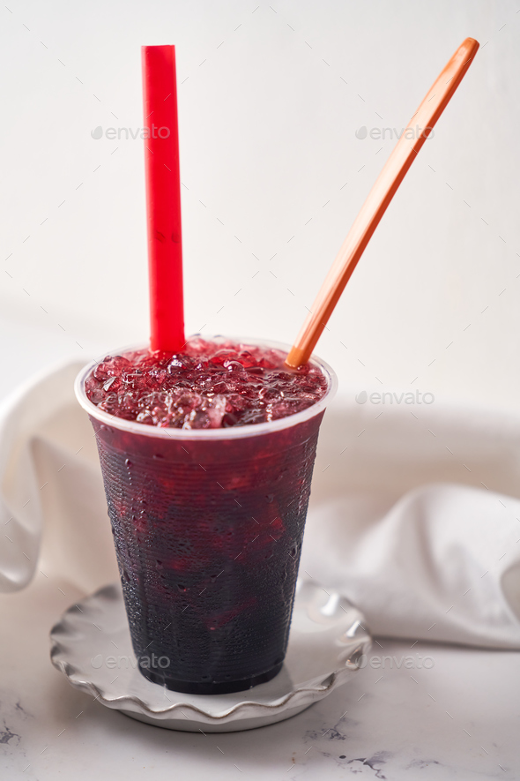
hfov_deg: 6.9
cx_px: 260
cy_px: 390
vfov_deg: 10.3
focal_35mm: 200
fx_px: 4333
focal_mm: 200
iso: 100
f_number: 3.5
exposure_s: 1/160
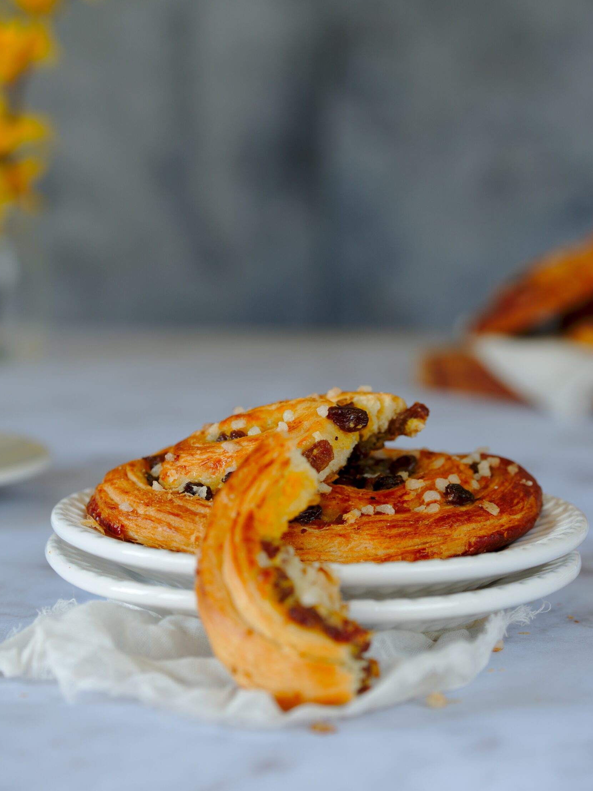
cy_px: 356
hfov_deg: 14.8
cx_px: 300
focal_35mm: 100
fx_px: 2284
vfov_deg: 19.6
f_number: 5
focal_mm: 90
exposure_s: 1/13
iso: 100
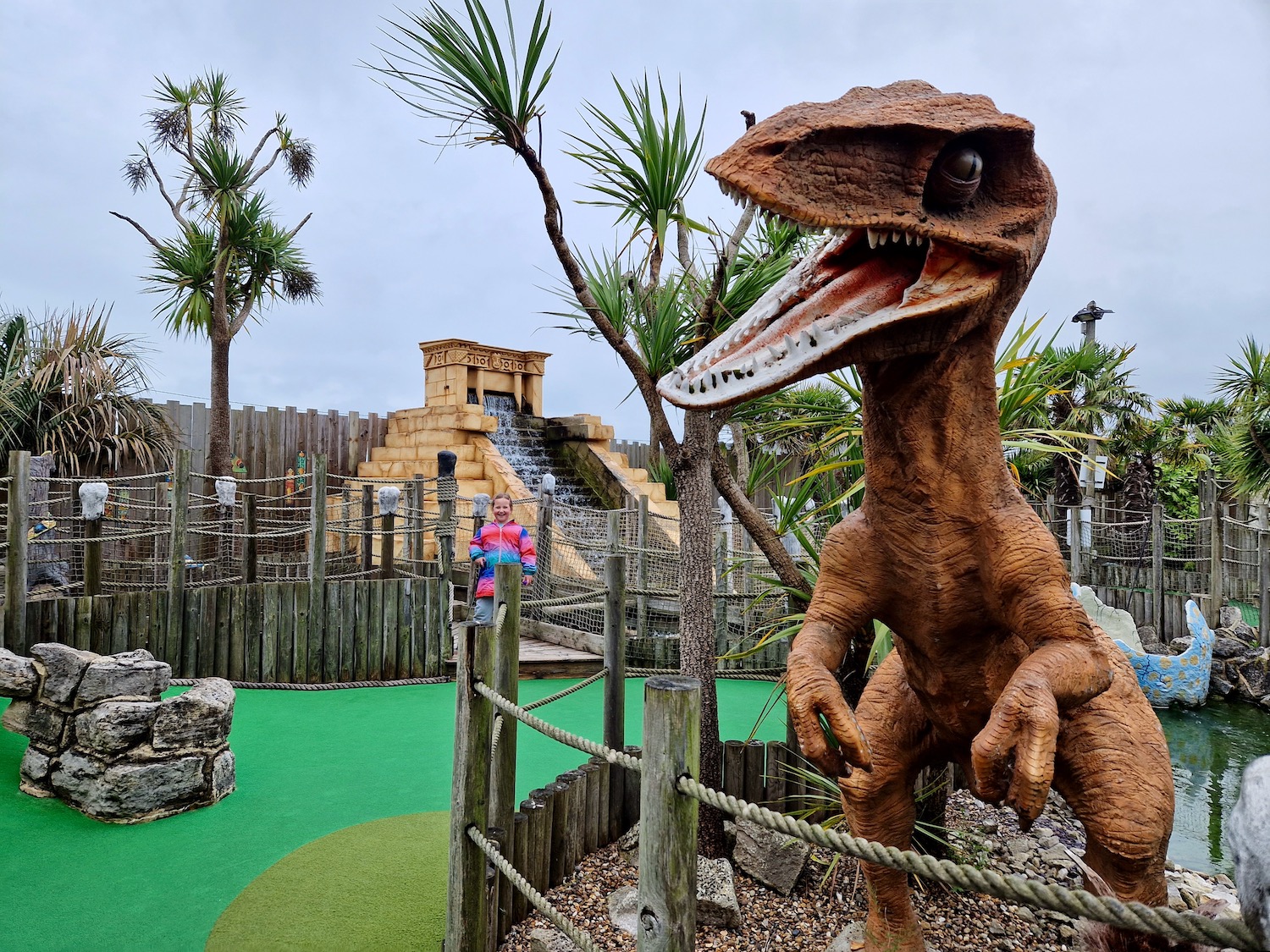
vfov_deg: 58.9
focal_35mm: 23
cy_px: 476
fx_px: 844
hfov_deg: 73.9
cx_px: 635
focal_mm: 5.4
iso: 50
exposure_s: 1/1080
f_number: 1.8
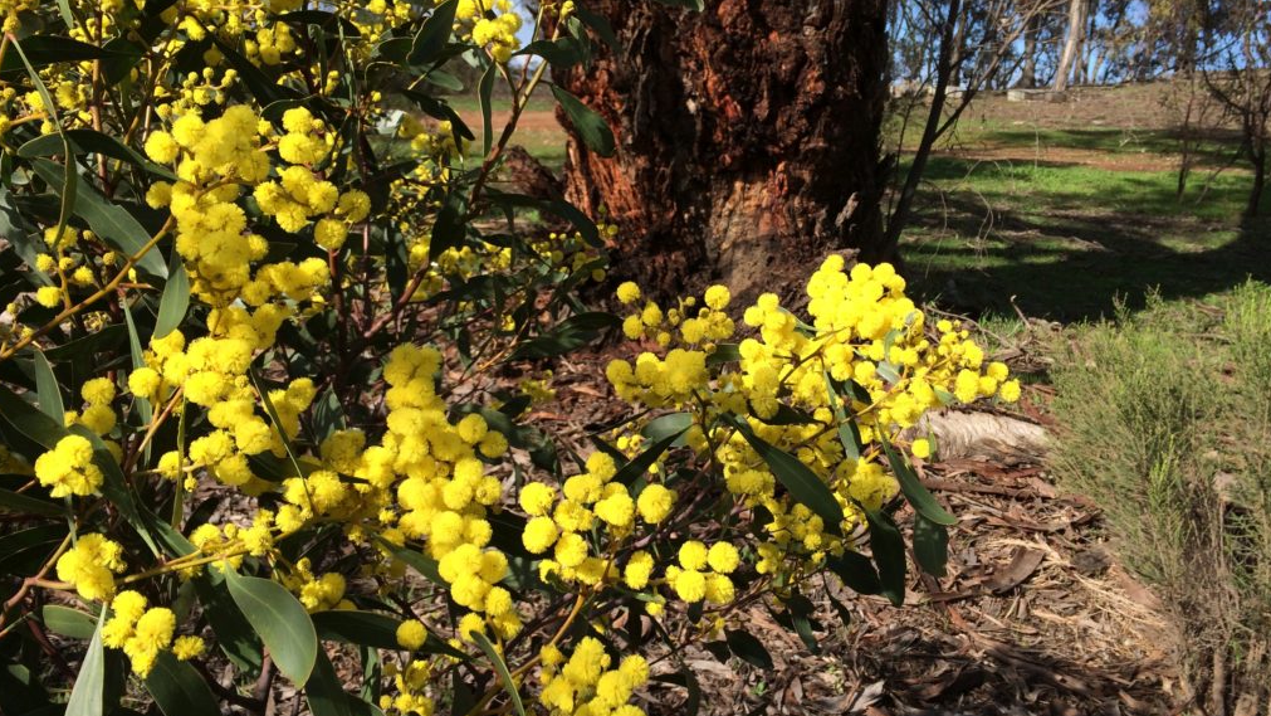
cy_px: 332
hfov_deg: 61.0
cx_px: 632
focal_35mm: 32
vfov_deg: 36.7
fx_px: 1079
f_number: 2.2
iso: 32
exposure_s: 1/1414
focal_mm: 4.15
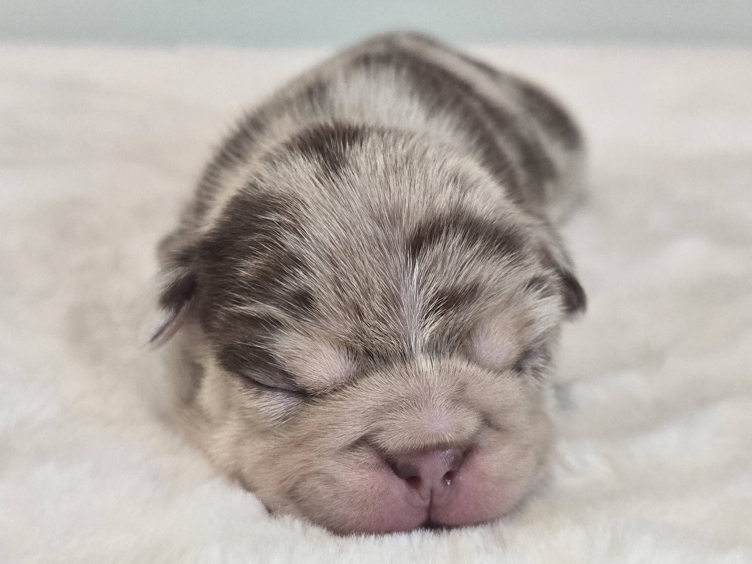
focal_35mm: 23
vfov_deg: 58.9
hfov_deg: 73.9
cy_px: 282
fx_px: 500
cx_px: 376
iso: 250
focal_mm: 6.3
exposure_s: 1/120
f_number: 1.7
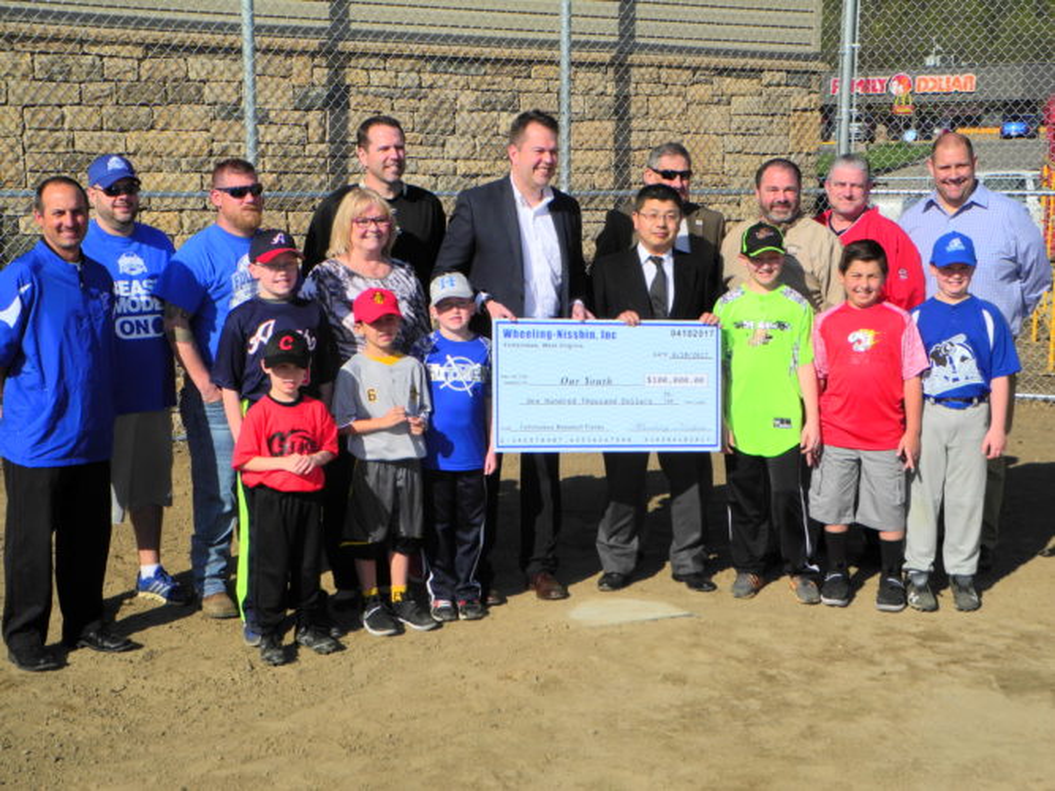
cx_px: 528
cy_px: 396
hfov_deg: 34.9
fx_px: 1676
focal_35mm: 55
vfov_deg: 26.6
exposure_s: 1/1220
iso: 139
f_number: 5.6
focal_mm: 11.8
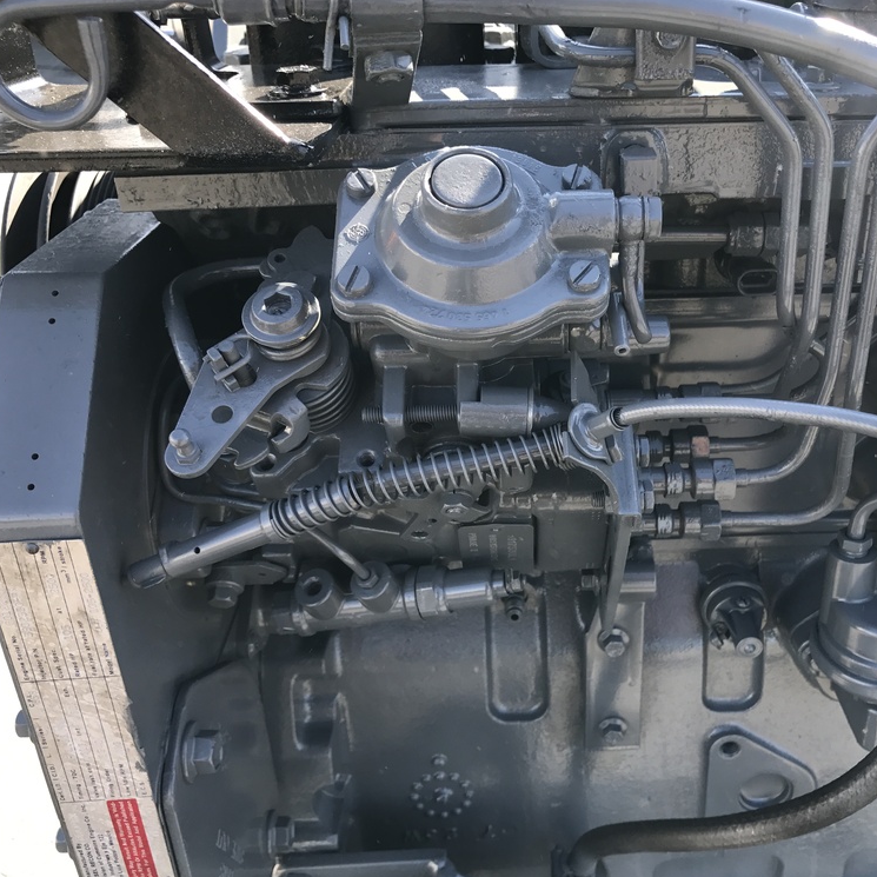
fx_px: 975
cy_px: 431
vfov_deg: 48.4
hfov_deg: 47.9
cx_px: 554
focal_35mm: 34
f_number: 1.8
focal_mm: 3.99
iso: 20
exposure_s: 1/259
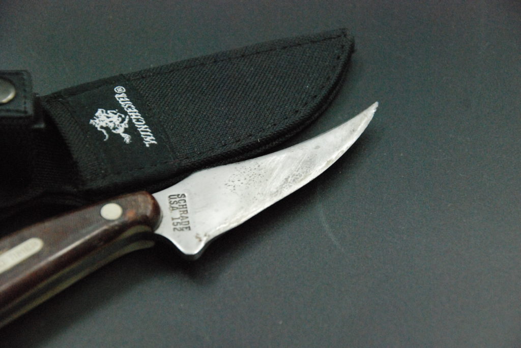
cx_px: 260
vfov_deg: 12.2
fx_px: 1630
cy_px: 174
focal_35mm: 112
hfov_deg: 18.2
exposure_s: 1/500
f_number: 5.6
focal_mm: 75
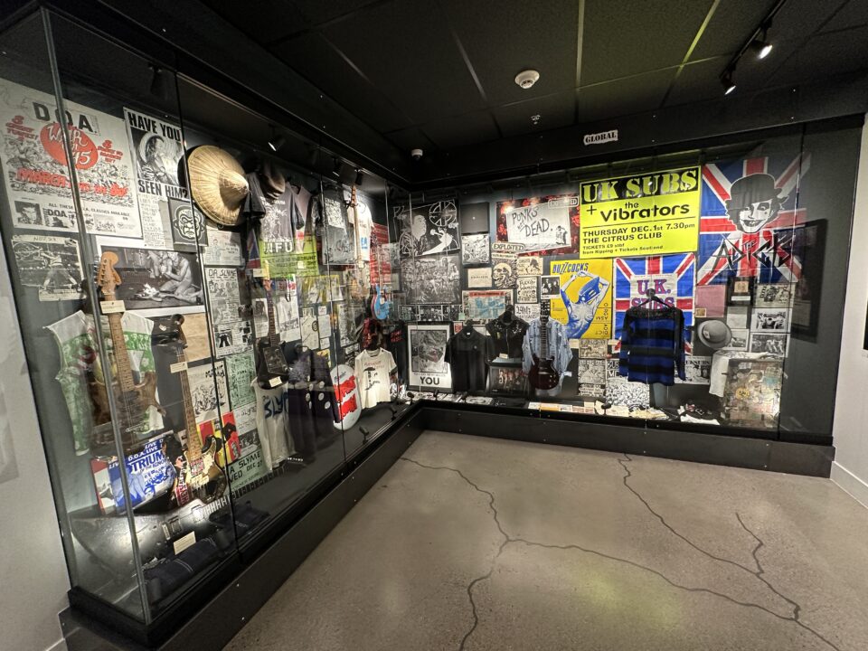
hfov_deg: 102.1
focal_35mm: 14
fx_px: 351
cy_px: 326
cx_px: 434
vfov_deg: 85.7
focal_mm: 2.22
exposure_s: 1/60
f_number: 2.2
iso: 250
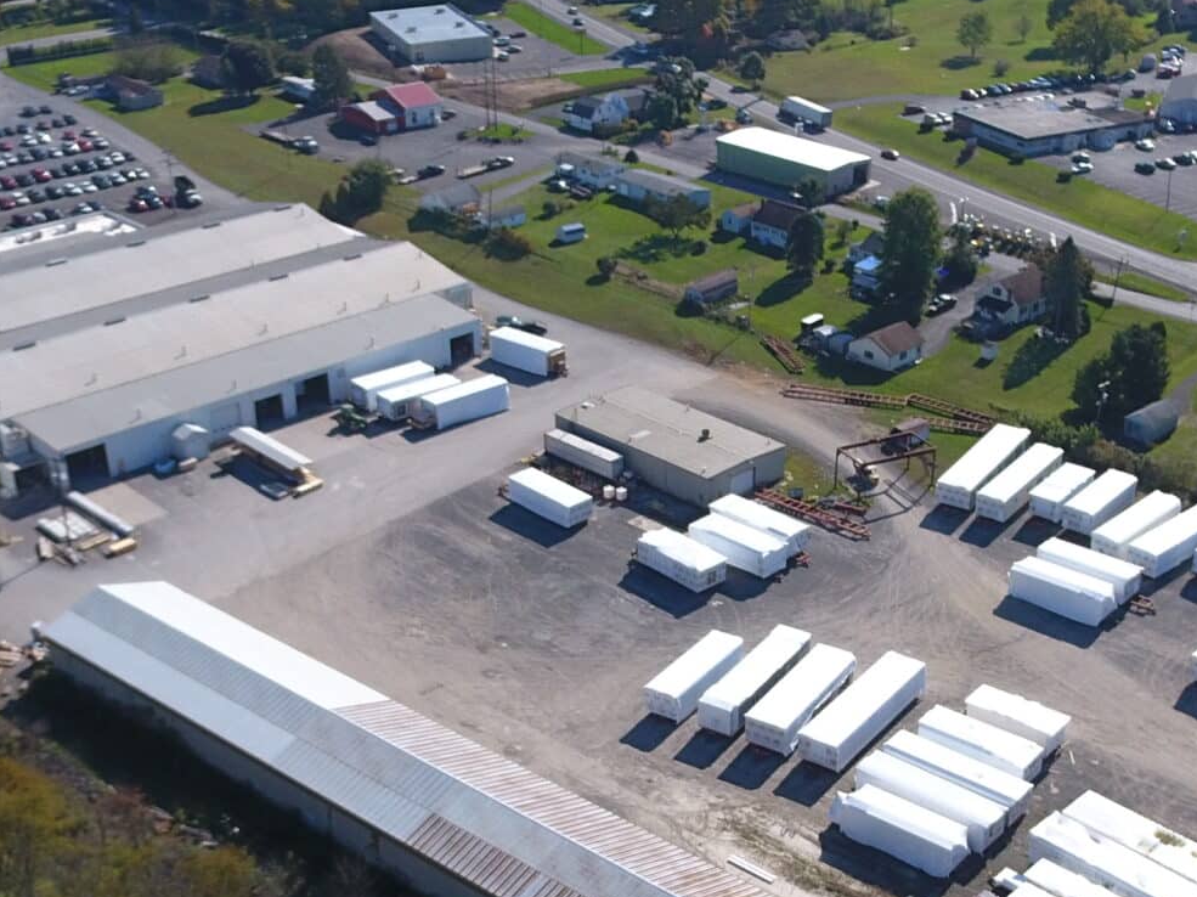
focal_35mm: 52
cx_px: 657
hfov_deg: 36.8
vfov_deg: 27.6
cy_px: 681
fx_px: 1797
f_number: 2.8
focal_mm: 3.61
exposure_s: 1/790
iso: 100
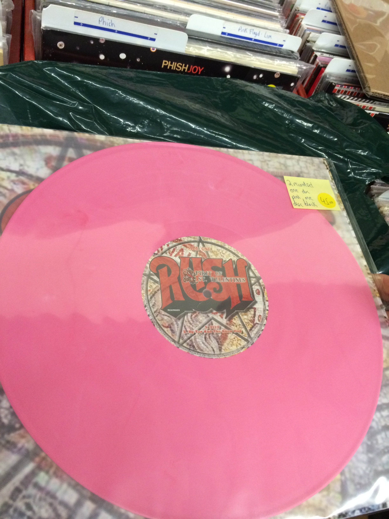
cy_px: 260
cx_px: 194
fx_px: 450
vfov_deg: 60.0
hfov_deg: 46.8
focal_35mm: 30
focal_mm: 4.12
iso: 200
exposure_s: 1/30
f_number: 2.2
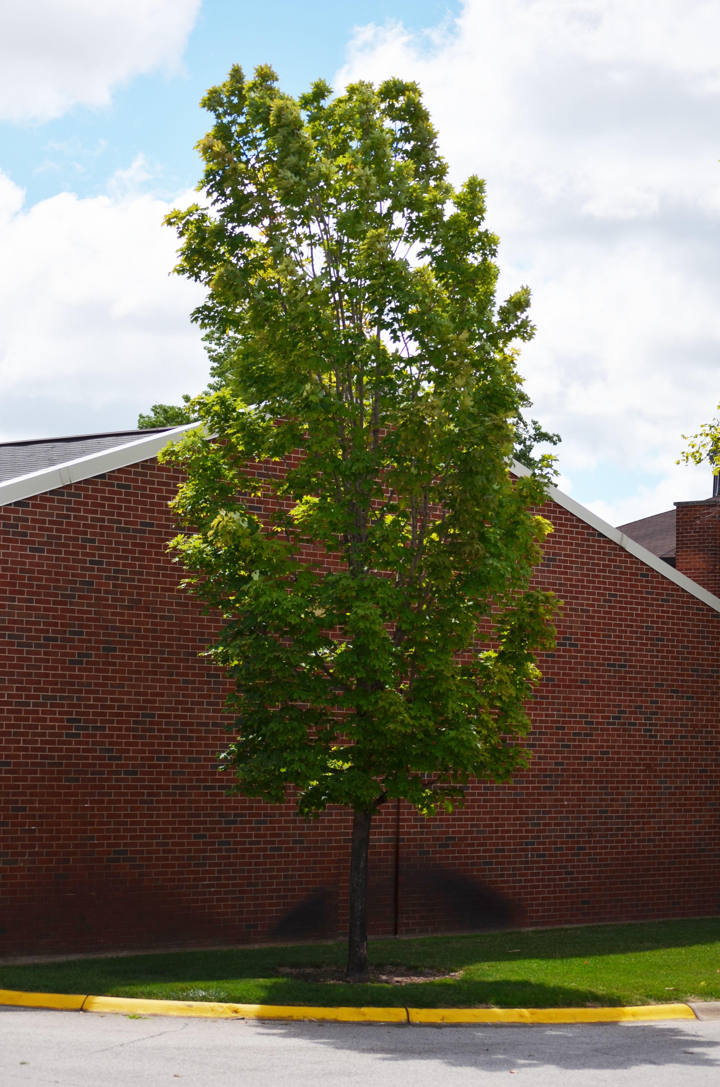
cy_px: 544
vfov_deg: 24.7
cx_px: 360
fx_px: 2486
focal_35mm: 82
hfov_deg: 16.5
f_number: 4
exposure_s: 1/1600
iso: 100
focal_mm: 55
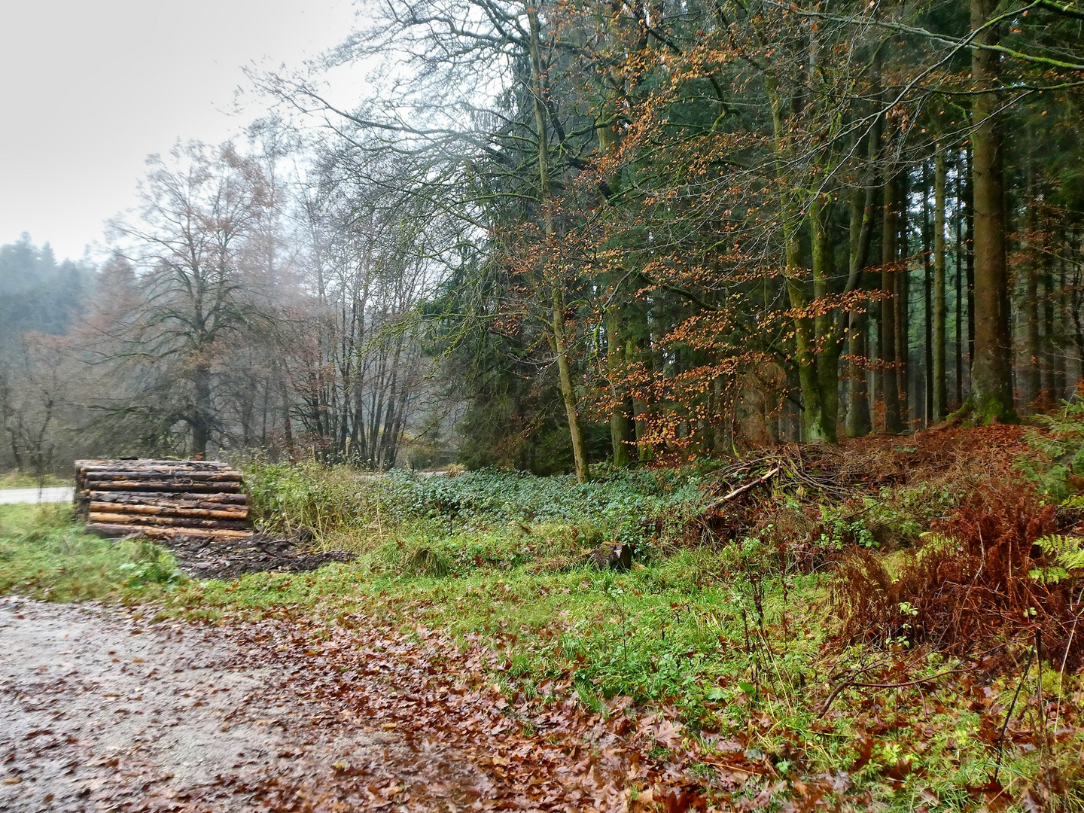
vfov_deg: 45.4
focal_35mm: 31
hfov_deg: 58.4
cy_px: 406
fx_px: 971
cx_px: 542
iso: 200
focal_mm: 5.4
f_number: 3.5
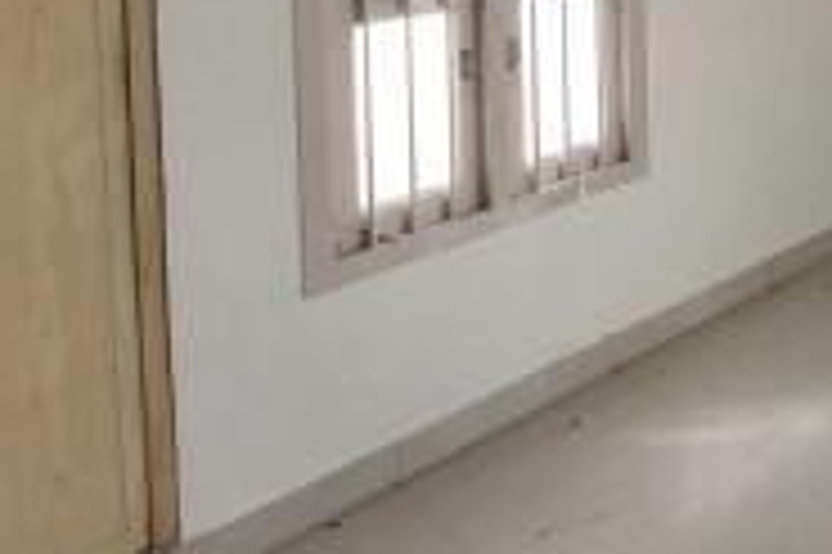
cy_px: -167
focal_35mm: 39
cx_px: 965
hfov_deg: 38.6
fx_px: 901
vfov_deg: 28.2
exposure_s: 1/50
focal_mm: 1.42
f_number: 2.2
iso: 125
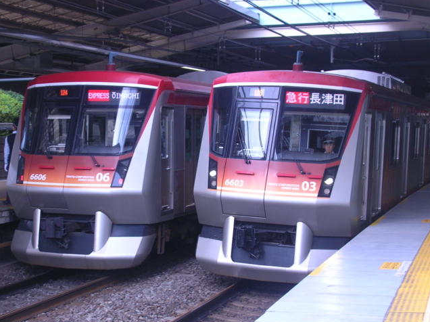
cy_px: 180
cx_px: 172
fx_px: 968
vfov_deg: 18.9
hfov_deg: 25.0
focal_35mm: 78
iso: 50
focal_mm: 10.2
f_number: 3.6
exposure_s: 1/63.4
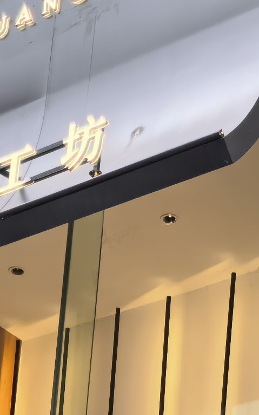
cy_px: 577
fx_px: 1535
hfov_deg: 9.6
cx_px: 112
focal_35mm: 136
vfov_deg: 14.5
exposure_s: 1/294
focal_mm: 5.75
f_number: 1.4
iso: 50
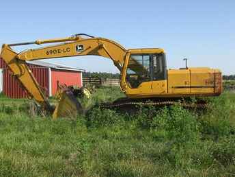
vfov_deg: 37.7
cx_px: 118
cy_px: 88
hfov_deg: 49.0
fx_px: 258
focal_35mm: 38
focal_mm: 6.2
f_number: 4.3
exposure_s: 1/500
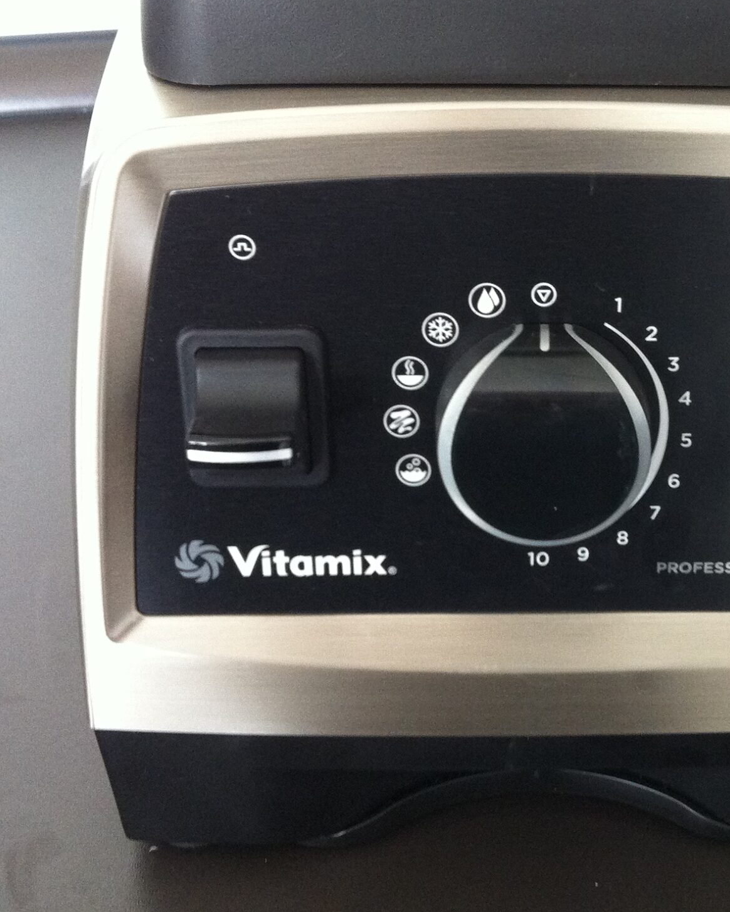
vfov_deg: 31.4
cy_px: 434
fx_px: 1620
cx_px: 541
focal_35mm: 60
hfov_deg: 25.1
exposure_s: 1/15
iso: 200
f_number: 2.8
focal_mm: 3.85
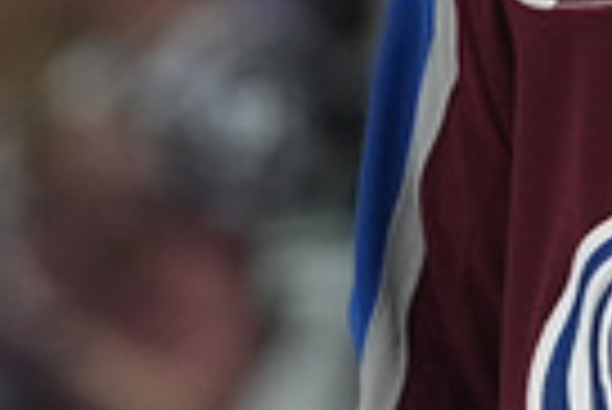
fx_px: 25595
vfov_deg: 0.9
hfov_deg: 1.4
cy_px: 358
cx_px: 958
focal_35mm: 1504
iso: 2500
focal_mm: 200
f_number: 3.5
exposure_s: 1/2000
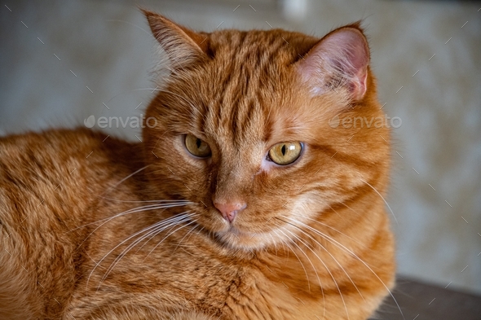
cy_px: 160
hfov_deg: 17.1
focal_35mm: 120
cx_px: 240
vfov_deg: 11.4
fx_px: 1603
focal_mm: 80
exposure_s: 1/125
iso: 1100
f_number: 4
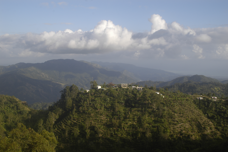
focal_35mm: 46
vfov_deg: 28.9
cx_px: 114
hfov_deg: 42.4
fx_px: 294
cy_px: 76
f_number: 5.6
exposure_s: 1/640
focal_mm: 31
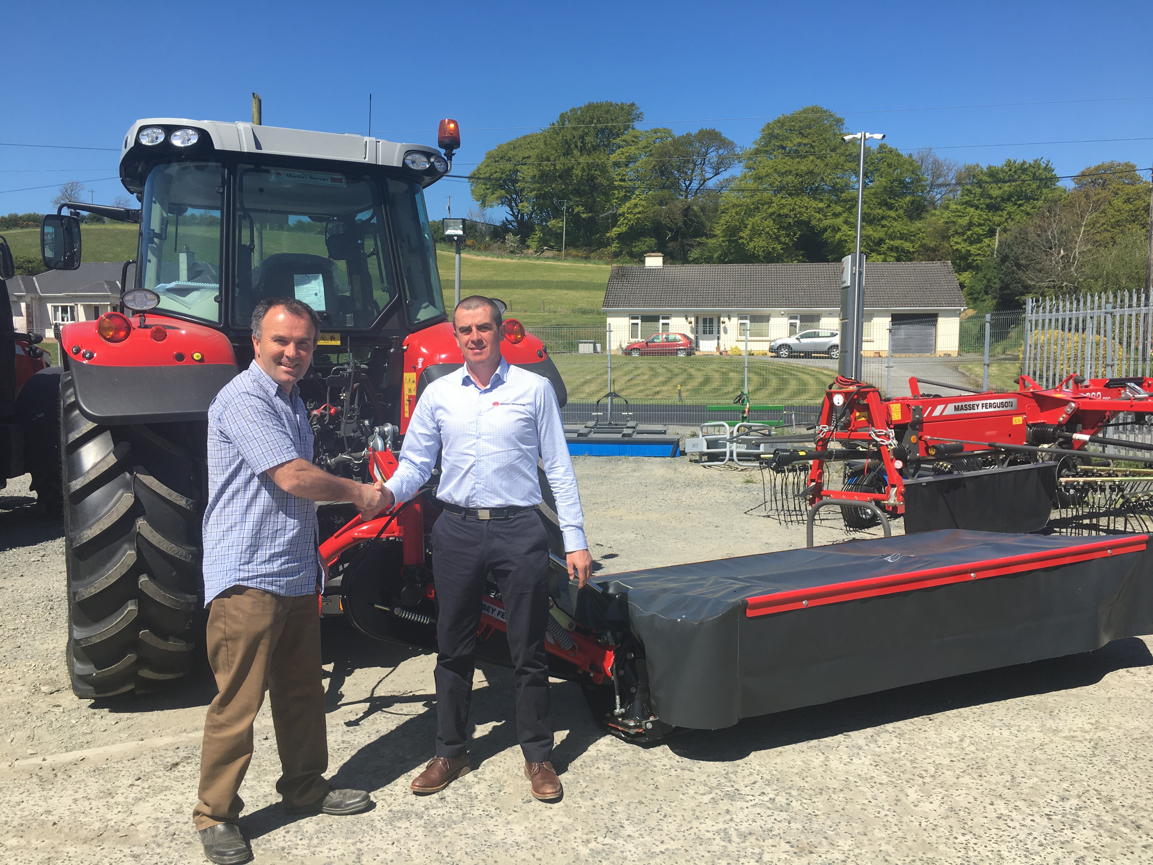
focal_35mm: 29
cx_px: 576
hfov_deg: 61.7
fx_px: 966
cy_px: 432
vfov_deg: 48.2
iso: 25
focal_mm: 4.15
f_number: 2.2
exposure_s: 1/1282
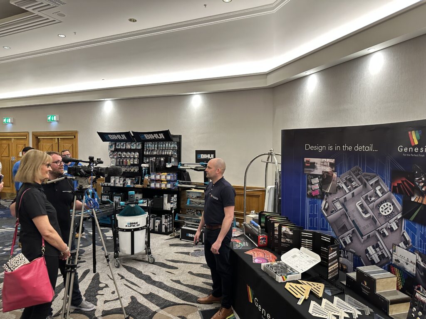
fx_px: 295
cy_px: 160
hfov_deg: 71.6
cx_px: 213
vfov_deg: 56.8
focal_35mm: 24
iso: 250
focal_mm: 6.86
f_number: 1.78
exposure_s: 1/50
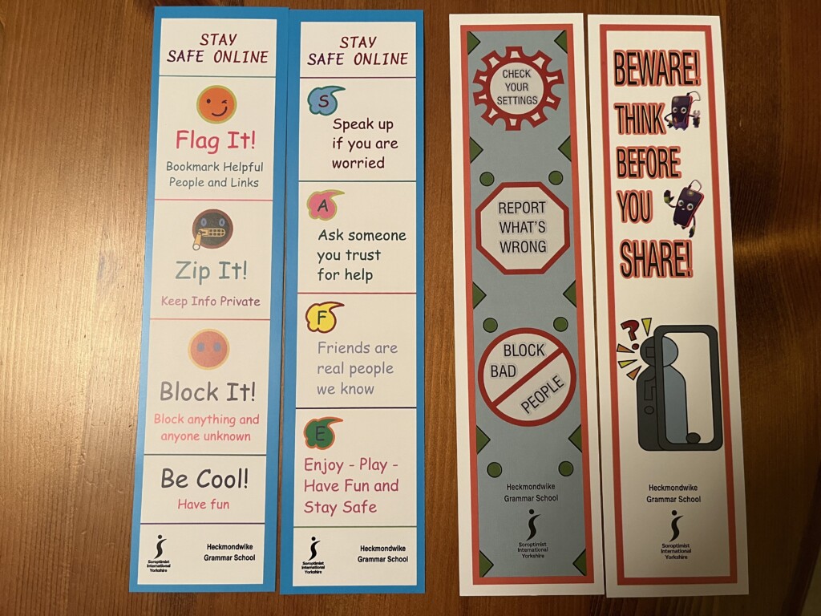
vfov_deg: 53.1
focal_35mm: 26
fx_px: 617
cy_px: 308
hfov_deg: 67.3
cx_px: 410
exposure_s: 1/50
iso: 250
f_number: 1.6
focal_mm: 5.1
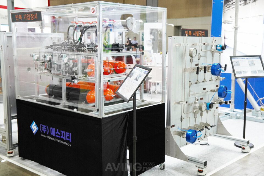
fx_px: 319
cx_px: 132
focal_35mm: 44
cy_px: 88
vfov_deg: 30.8
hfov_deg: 45.0
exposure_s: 1/160
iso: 1000
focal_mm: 29
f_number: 4
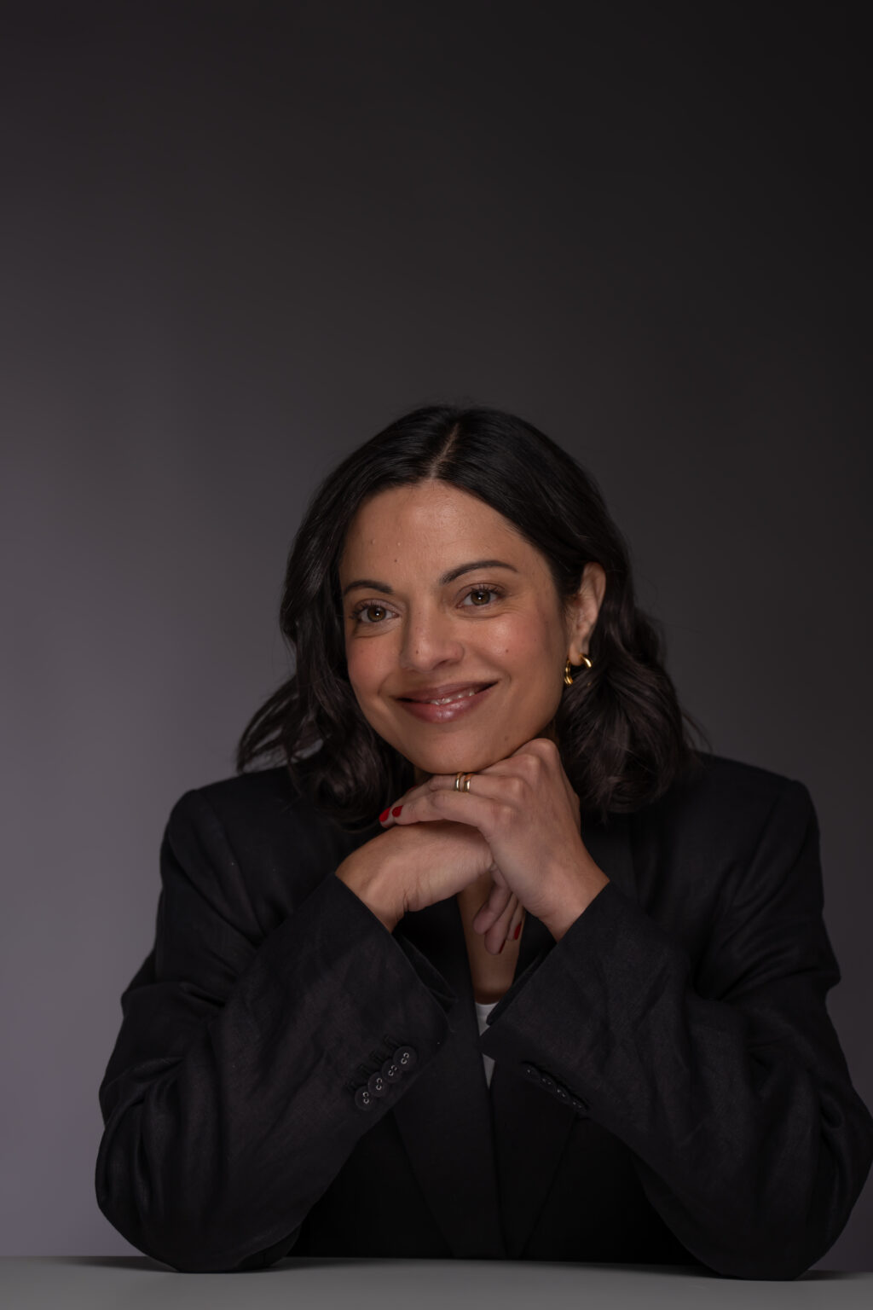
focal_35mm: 180
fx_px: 6547
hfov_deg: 7.6
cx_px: 436
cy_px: 655
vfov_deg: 11.4
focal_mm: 180
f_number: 2.8
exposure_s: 1/400
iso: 64
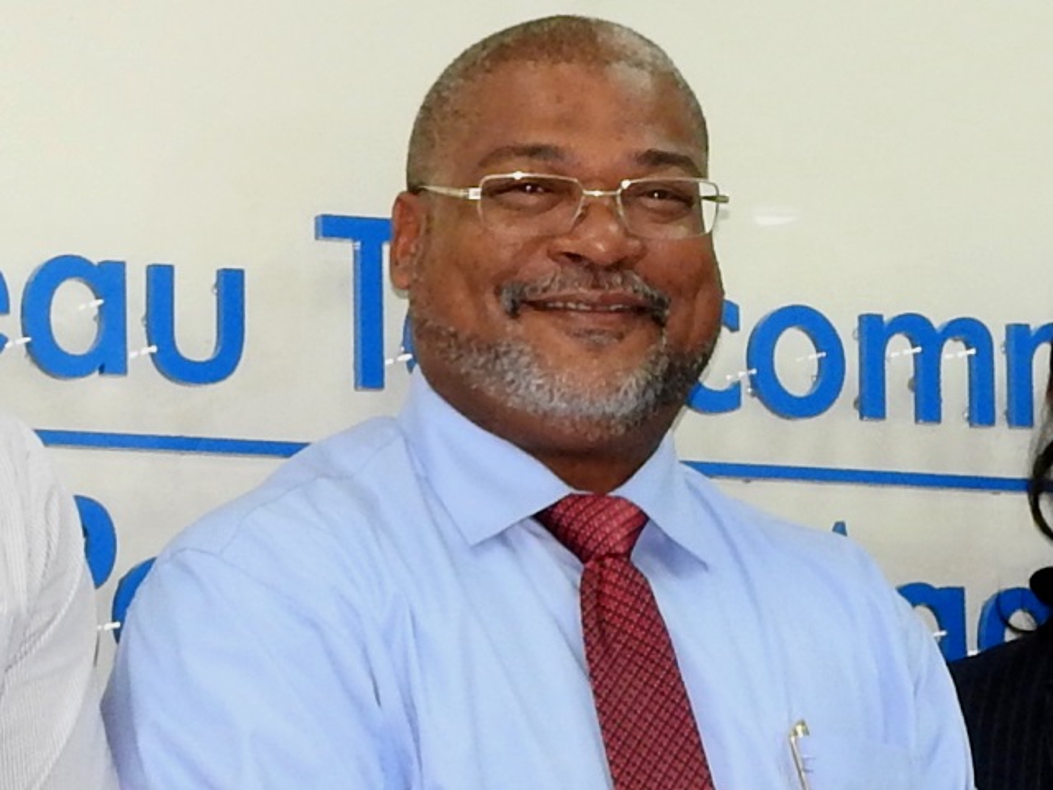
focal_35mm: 35
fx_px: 1065
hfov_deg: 52.6
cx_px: 526
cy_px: 395
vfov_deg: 40.7
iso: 200
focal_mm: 6.3
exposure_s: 1/30
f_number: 3.8
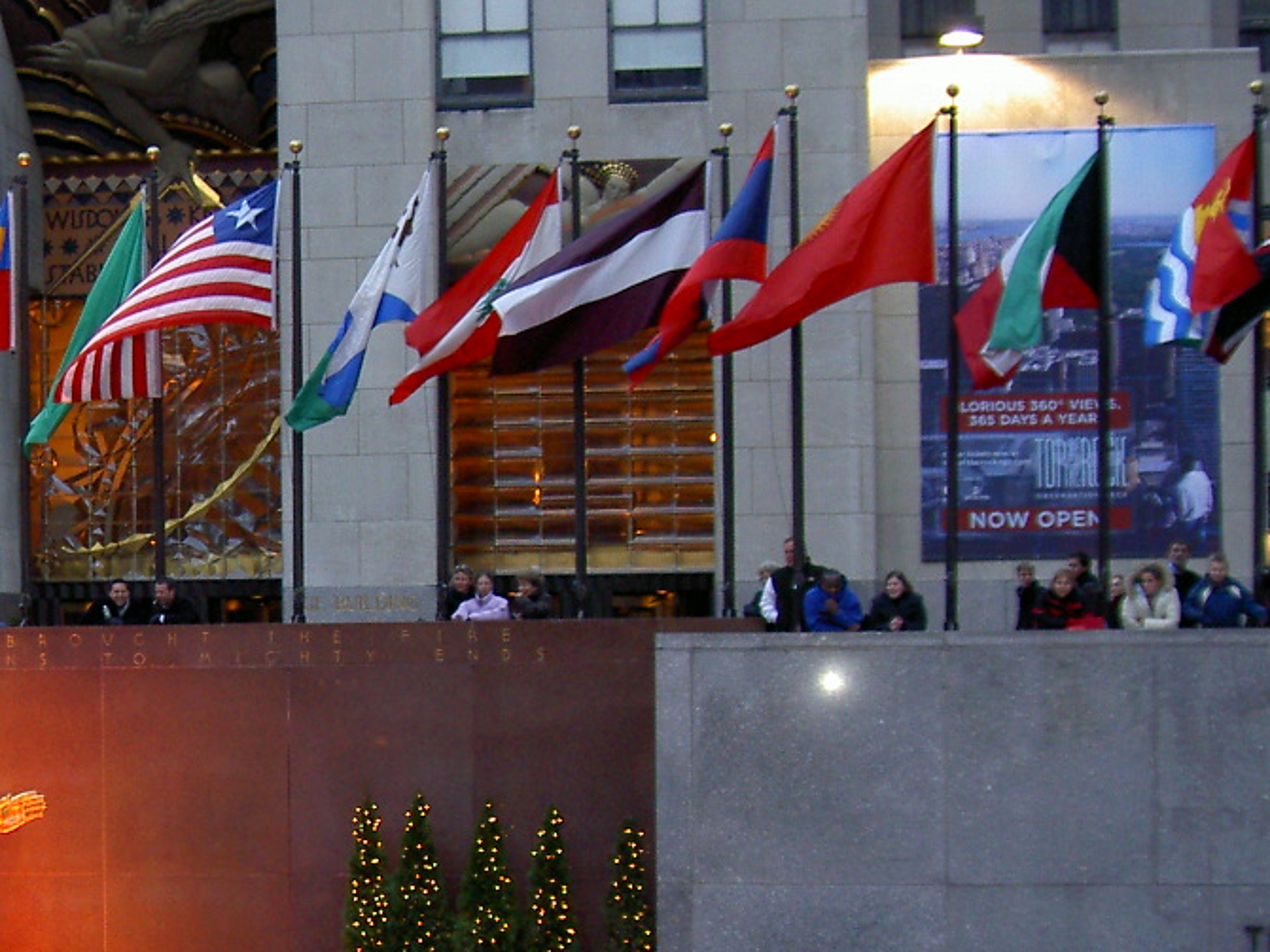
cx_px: -110
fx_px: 3411
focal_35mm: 93
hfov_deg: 20.2
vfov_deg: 15.8
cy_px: 749
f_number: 2.8
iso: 100
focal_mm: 8
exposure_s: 1/60
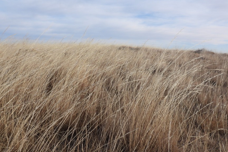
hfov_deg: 65.3
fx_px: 177
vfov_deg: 46.4
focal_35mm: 28
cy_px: 74
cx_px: 103
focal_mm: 4.3
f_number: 2.8
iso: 100
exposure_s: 1/1250
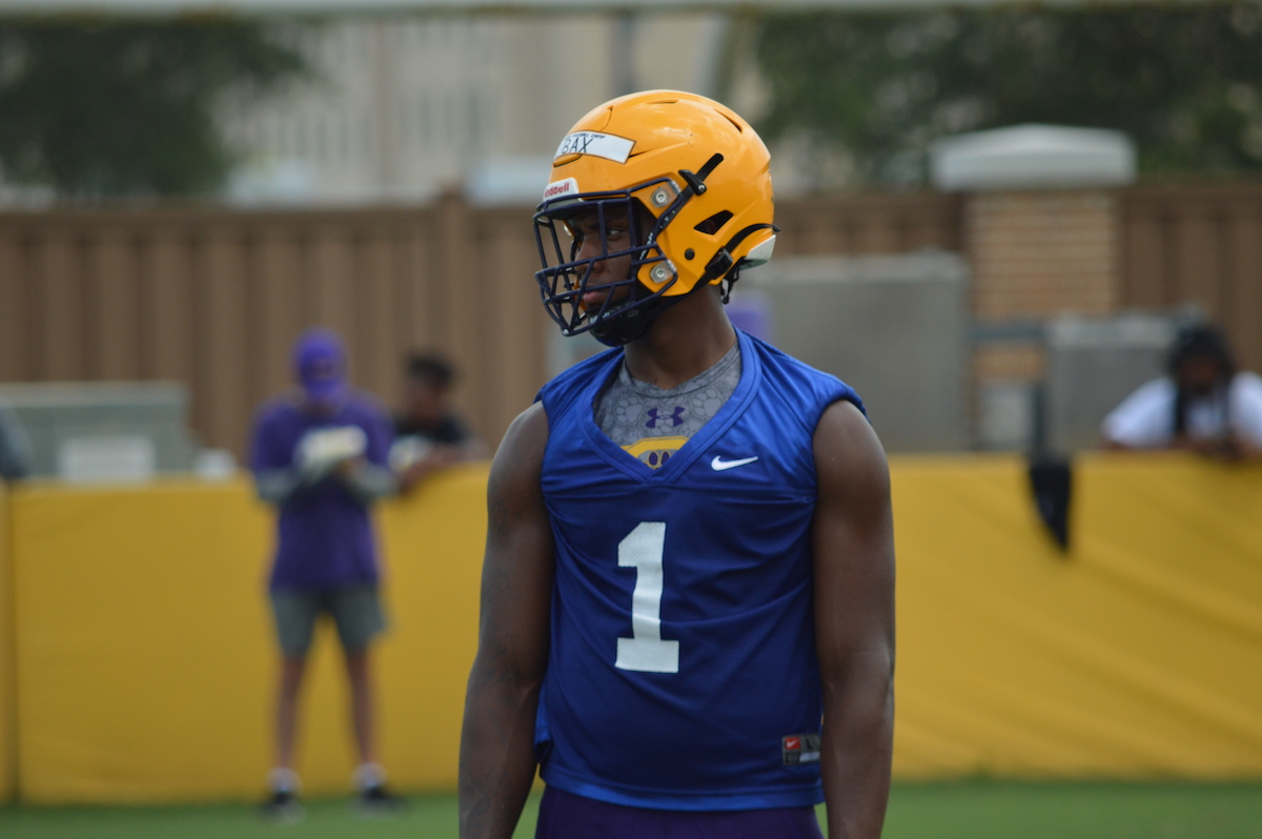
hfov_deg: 4.6
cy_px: 420
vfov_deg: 3.0
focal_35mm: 450
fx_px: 15762
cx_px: 631
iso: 400
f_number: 5.6
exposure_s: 1/1000
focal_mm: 300
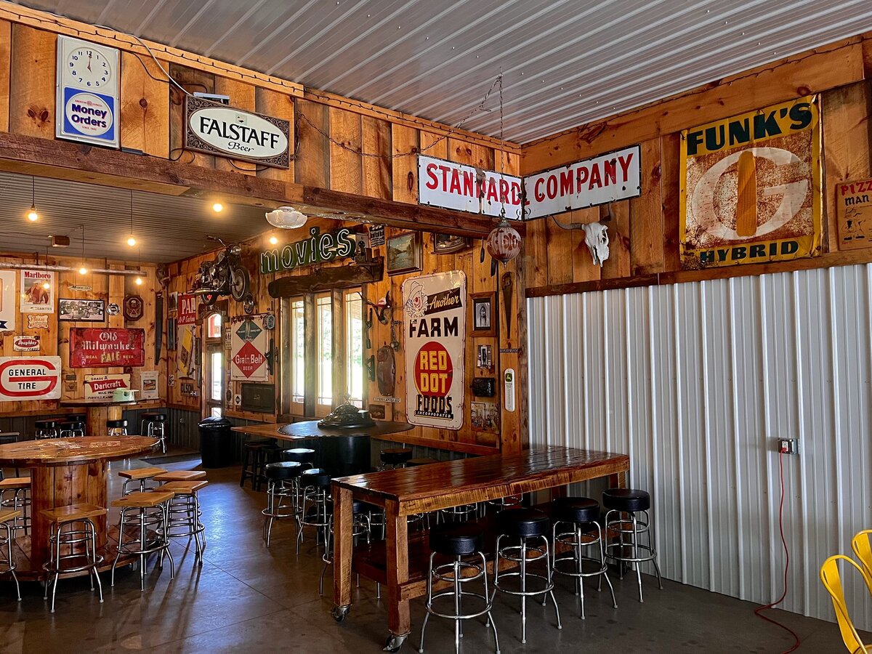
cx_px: 436
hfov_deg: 67.3
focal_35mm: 26
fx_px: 655
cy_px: 327
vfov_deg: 53.1
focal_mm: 5.1
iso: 320
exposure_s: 1/60
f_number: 1.6
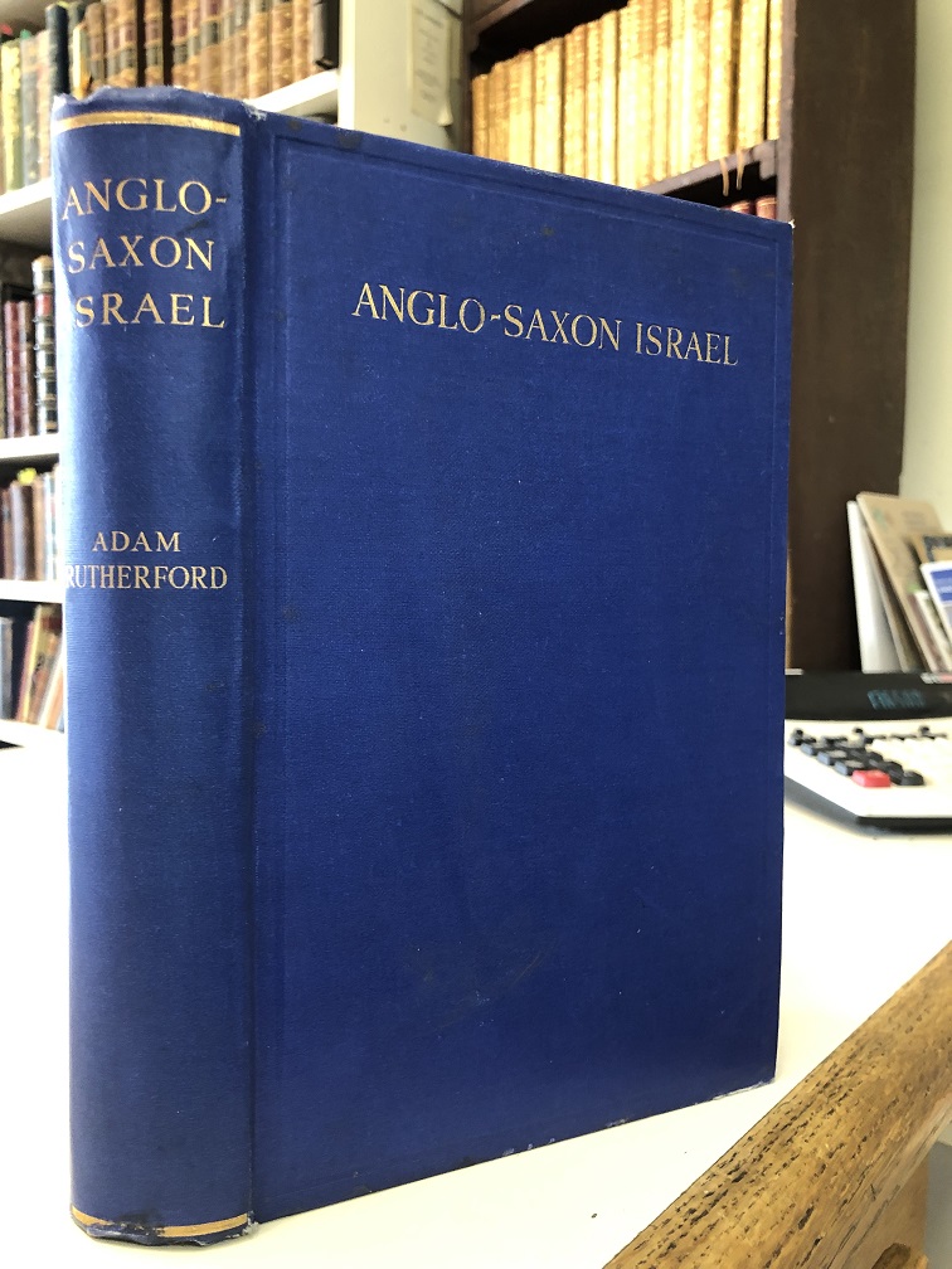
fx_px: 1027
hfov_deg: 49.7
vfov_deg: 63.4
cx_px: 476
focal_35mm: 28
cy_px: 634
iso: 64
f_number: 1.8
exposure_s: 1/15
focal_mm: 3.99
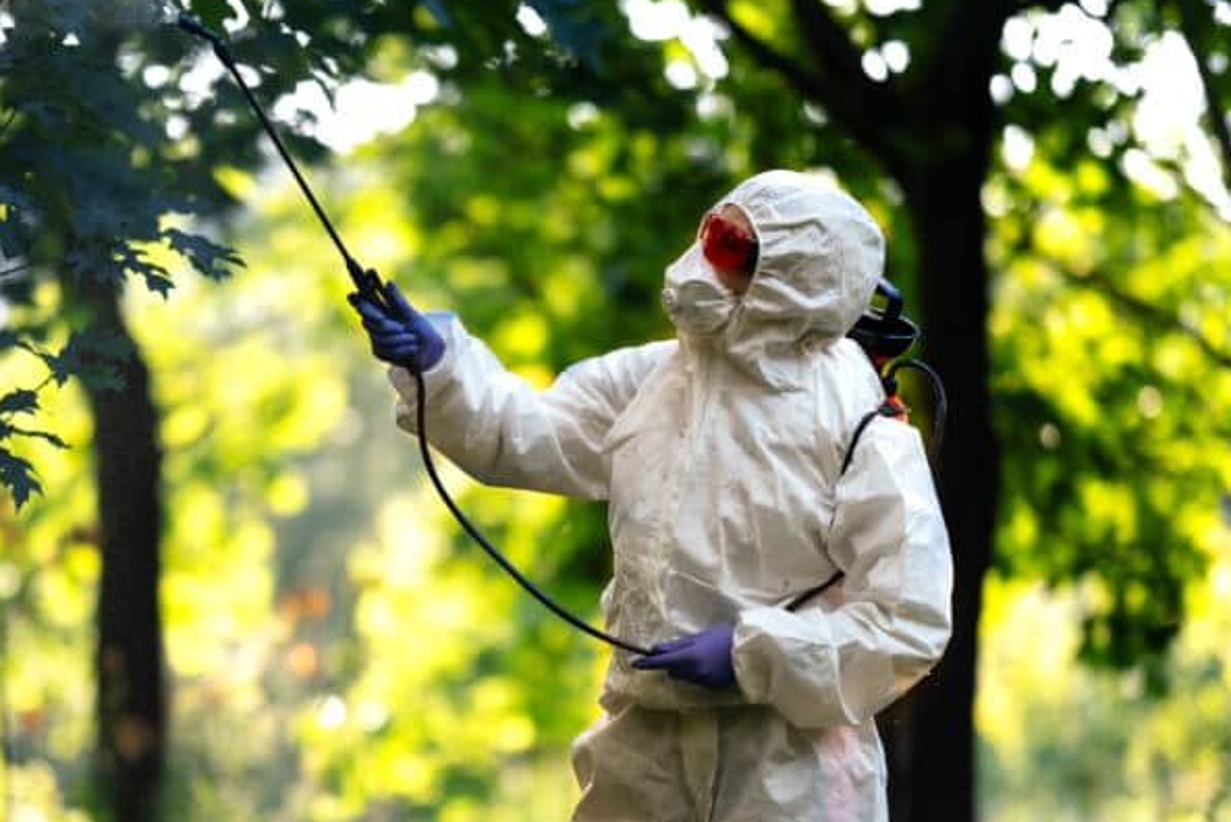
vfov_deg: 7.0
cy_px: 549
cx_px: 413
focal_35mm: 195
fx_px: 6671
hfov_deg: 10.5
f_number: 1.2
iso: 200
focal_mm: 75
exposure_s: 1/1900
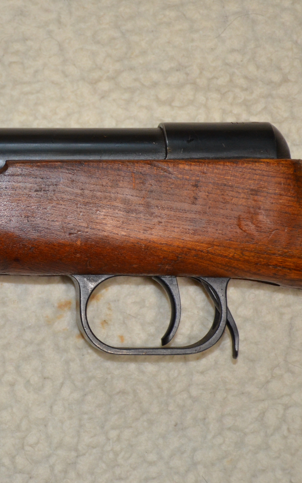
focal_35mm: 117
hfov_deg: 11.1
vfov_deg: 17.8
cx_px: -11
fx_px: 1541
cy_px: 232
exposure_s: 1/60
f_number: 4.5
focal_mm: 48
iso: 800
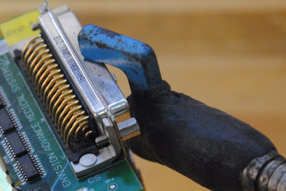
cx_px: 23
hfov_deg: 6.3
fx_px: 2584
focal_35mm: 325
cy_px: 169
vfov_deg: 4.2
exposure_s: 1/100
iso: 1600
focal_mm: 98
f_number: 5.6
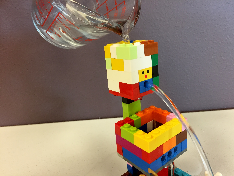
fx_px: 196
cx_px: 117
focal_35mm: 29
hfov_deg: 61.7
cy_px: 88
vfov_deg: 48.2
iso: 125
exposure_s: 1/30
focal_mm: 4.15
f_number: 2.2
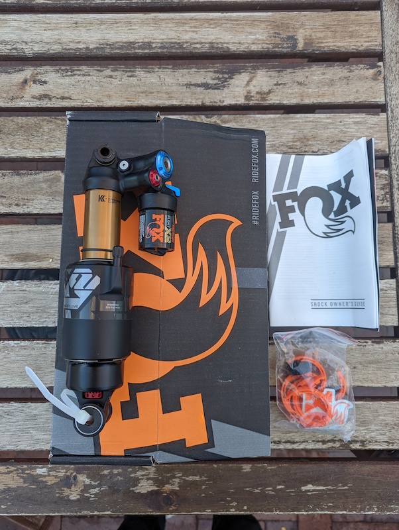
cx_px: 200
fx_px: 368
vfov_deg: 71.5
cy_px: 265
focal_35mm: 24
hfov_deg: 56.9
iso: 44
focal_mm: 6.81
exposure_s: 1/55.4
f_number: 1.85
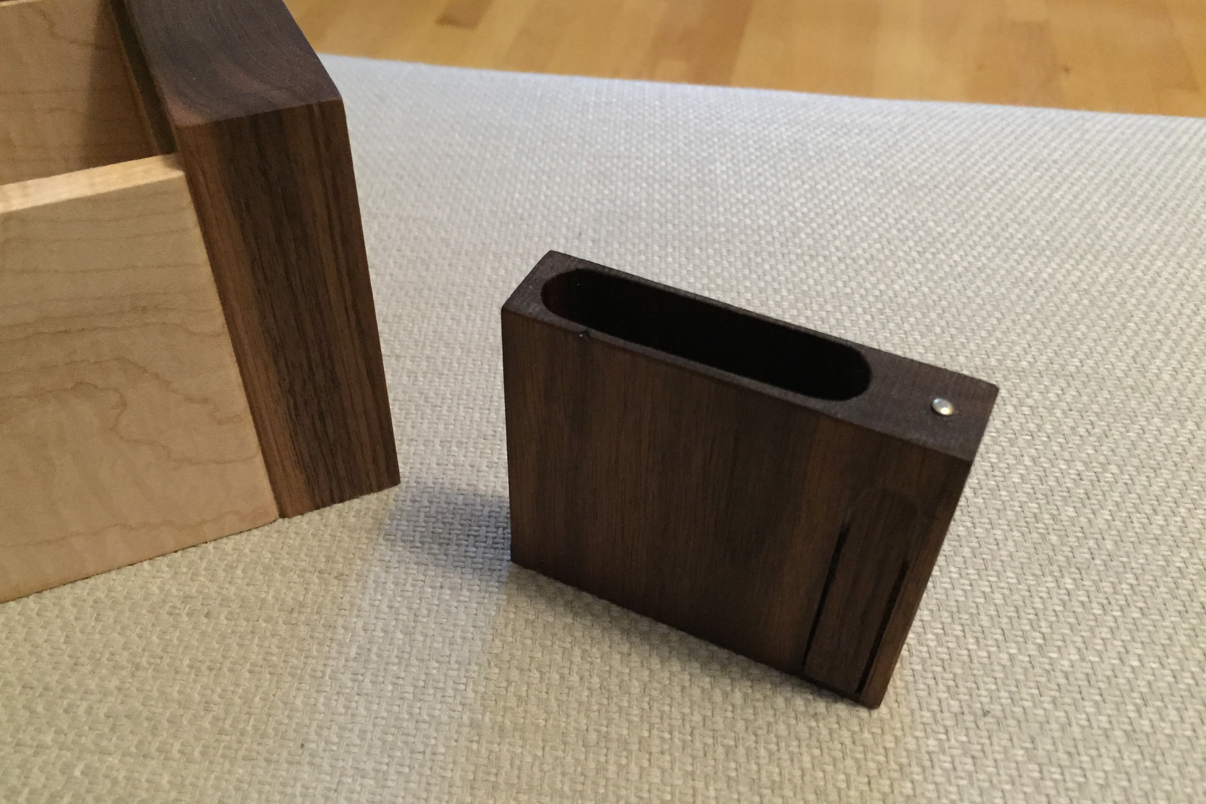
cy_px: 433
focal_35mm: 31
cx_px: 595
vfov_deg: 42.3
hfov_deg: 60.3
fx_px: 1038
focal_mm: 4.15
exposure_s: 1/15
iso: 500
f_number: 2.2
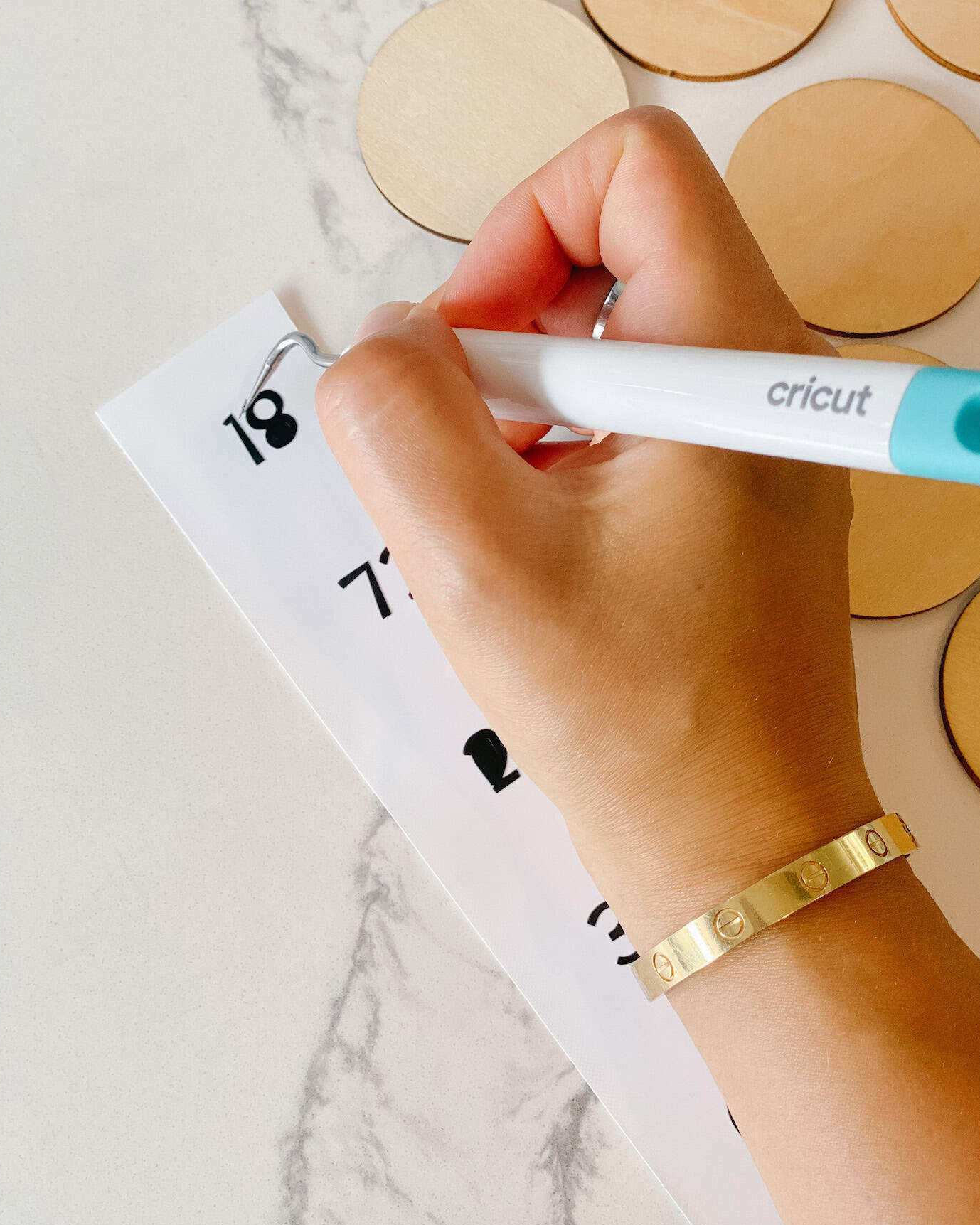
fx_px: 1994
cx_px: 487
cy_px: 630
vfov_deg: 34.2
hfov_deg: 27.6
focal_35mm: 55
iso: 100
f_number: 2
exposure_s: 1/120
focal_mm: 6
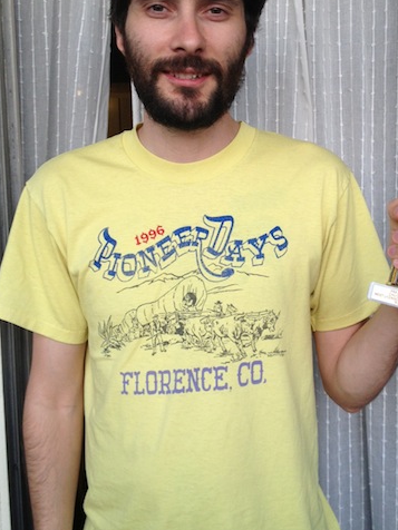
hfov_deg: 29.5
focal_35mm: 49
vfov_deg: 38.8
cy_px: 223
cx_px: 251
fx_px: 751
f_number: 2.4
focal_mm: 4.28
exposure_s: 1/120
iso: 64
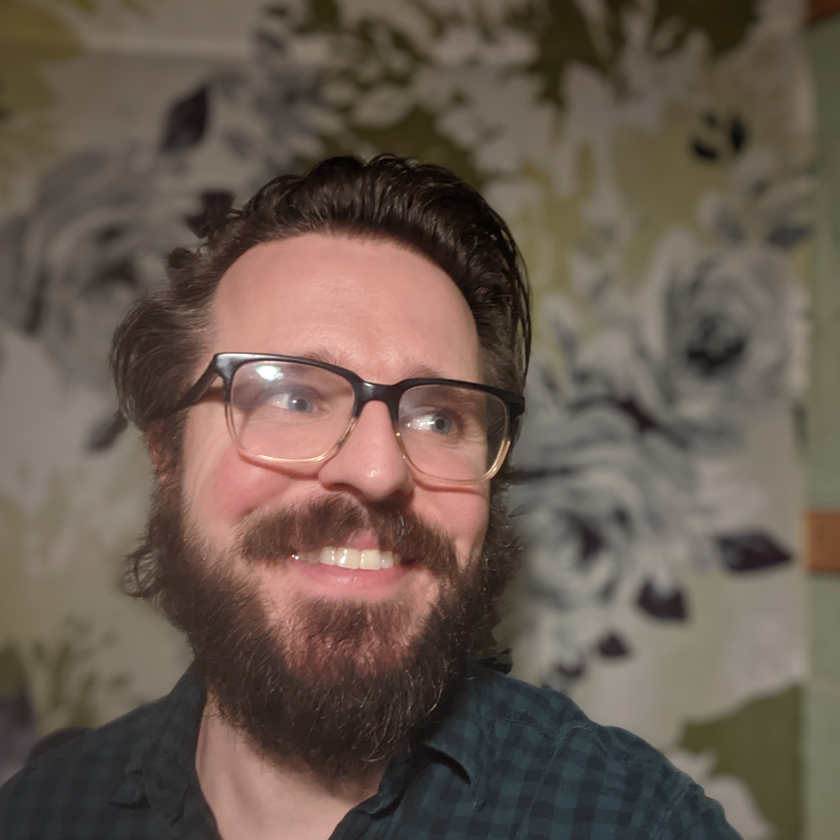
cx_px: 420
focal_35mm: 34
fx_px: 933
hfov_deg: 48.5
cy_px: 465
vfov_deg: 48.4
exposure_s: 1/30
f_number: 1.8
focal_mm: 2.97
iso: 706
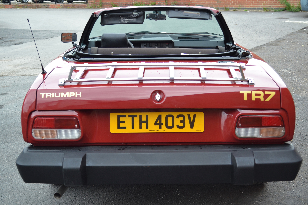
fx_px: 436
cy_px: 102
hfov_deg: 38.9
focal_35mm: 51
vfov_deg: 26.5
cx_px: 154
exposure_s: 1/125
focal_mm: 34
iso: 280
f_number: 5.6
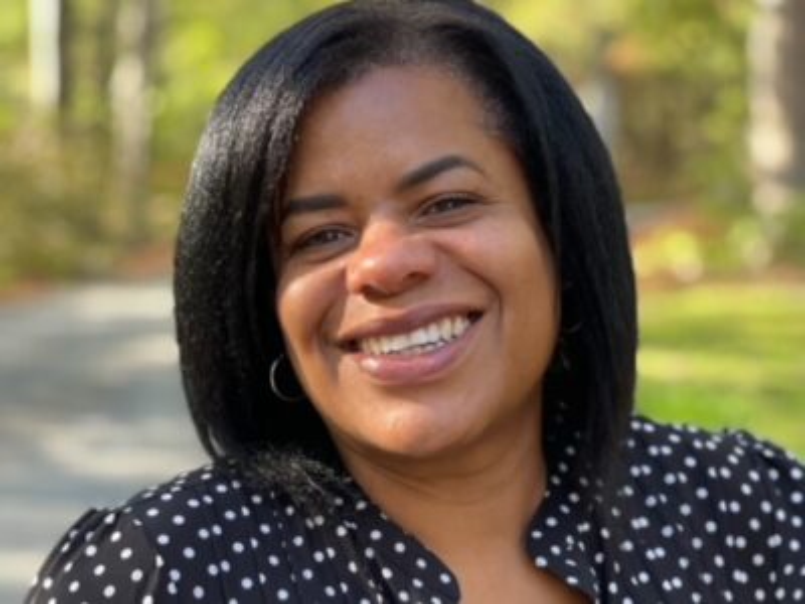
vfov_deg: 22.9
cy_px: 302
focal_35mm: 64
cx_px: 402
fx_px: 1488
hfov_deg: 30.3
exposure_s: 1/121
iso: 125
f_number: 2.2
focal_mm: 7.5
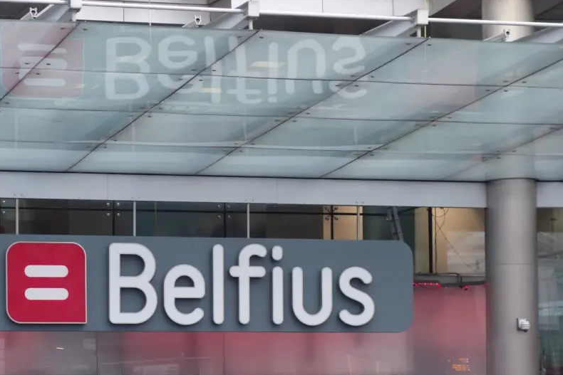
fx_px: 2330
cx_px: 210
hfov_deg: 13.8
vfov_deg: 9.2
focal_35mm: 149
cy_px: 301
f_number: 4.9
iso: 640
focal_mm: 34.25
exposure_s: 1/100
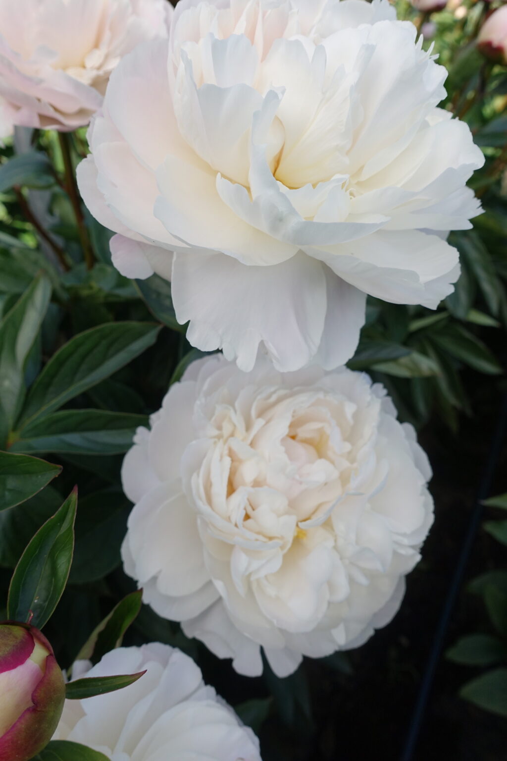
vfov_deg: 73.7
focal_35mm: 24
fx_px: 507
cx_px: 254
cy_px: 380
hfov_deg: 53.1
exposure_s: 1/640
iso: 125
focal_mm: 8.8
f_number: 4
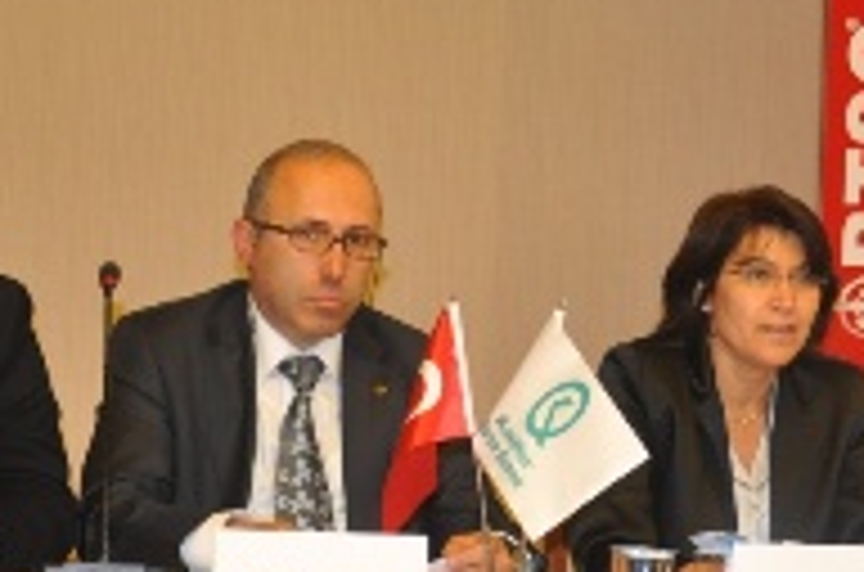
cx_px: 464
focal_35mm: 92
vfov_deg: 14.8
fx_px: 2203
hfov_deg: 22.2
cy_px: 320
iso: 1000
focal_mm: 26
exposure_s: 1/60
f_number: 4.5
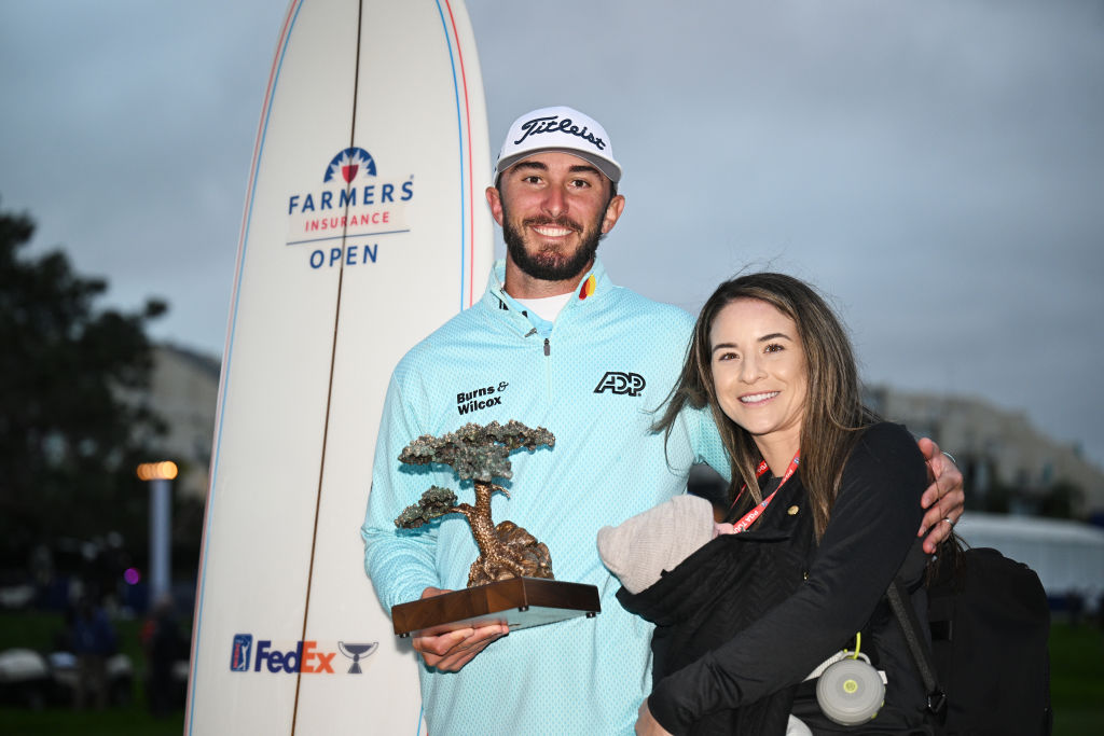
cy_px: 368
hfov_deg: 28.8
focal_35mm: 70
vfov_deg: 19.5
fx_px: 2147
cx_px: 552
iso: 1000
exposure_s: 1/500
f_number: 2.8
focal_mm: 70
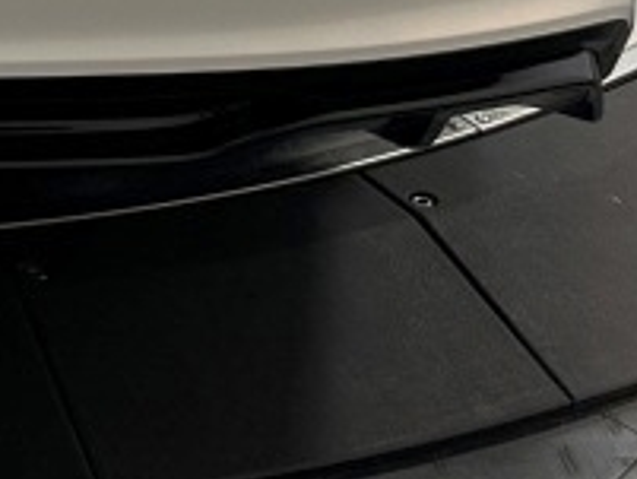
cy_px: -514
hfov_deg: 14.7
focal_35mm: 122
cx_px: -409
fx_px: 2246
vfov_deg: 11.0
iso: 200
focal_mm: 6.86
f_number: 1.78
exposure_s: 1/60
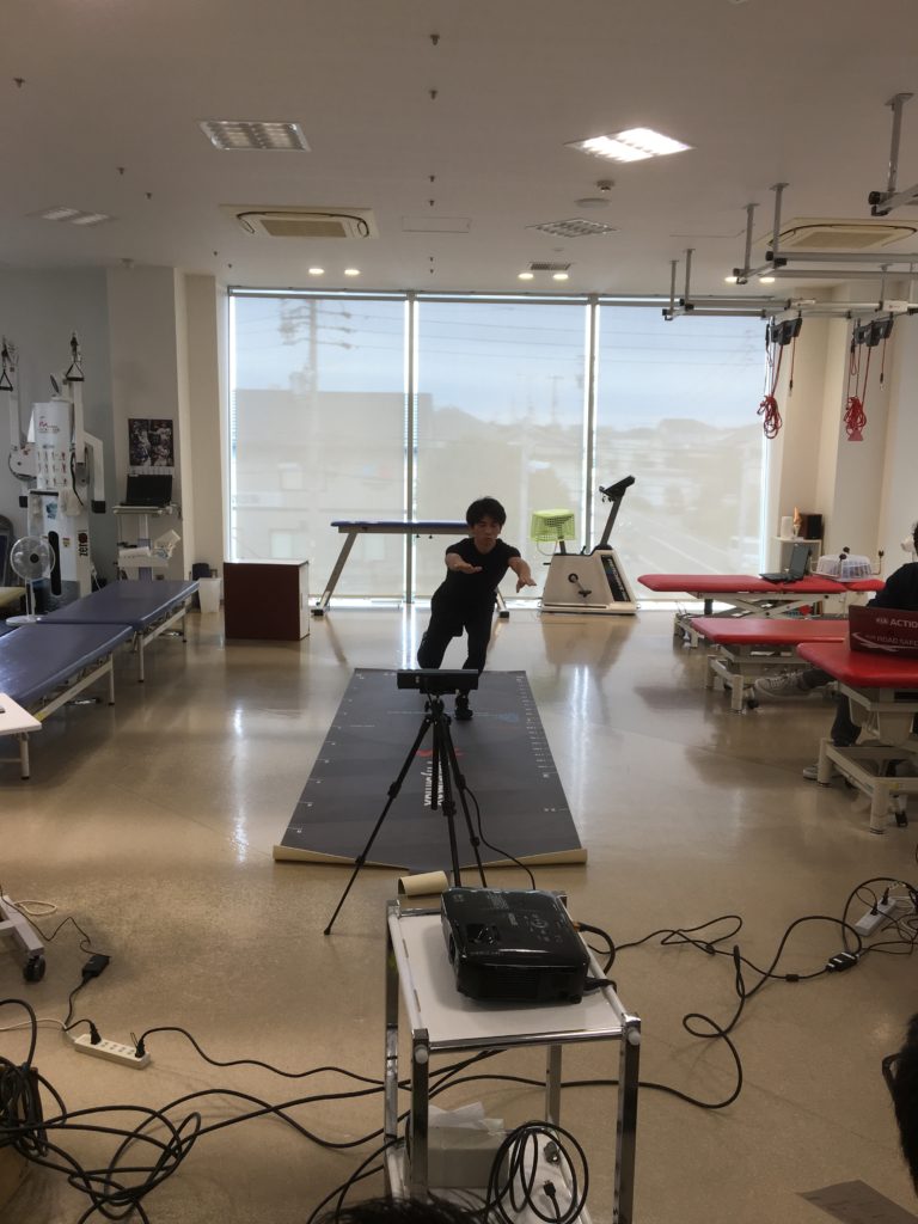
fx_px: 1025
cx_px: 459
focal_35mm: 29
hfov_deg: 48.2
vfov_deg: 61.7
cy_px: 612
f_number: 2.2
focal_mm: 4.15
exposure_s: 1/60
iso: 25
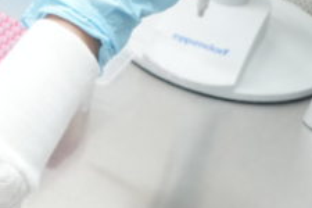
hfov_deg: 16.1
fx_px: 945
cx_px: -234
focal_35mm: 109
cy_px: -110
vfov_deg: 12.0
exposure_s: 1/160
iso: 2000
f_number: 4
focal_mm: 24
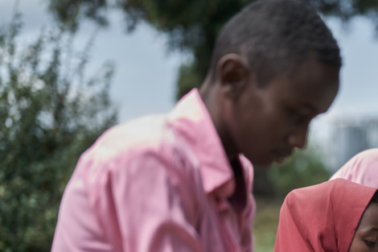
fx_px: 1144
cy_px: 244
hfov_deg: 18.3
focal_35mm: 109
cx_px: 367
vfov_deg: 12.4
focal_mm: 50
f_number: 1.4
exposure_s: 1/1000
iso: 50
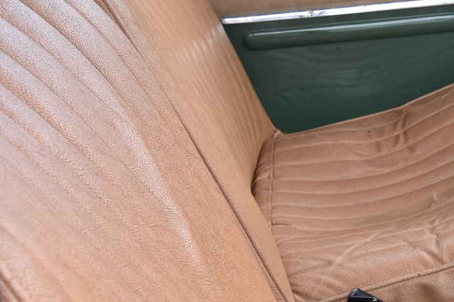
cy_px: 62
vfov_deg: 12.2
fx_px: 1412
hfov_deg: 16.9
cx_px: 628
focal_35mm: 112
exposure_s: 1/320
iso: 800
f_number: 8
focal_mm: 26
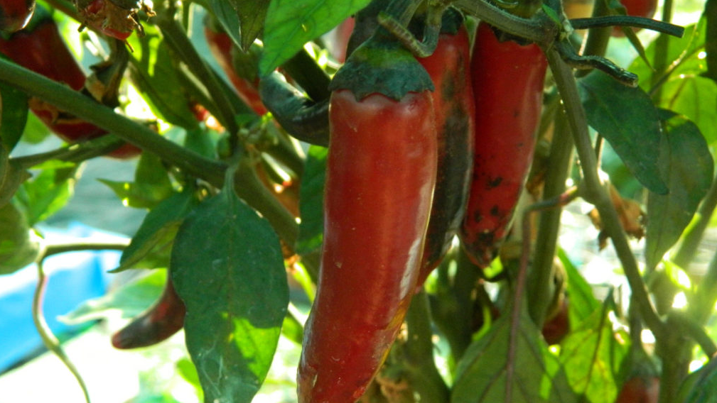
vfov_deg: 19.1
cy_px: 245
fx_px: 1198
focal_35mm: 63
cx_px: 357
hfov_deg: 33.3
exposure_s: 1/50
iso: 400
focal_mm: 10.2
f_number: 3.8
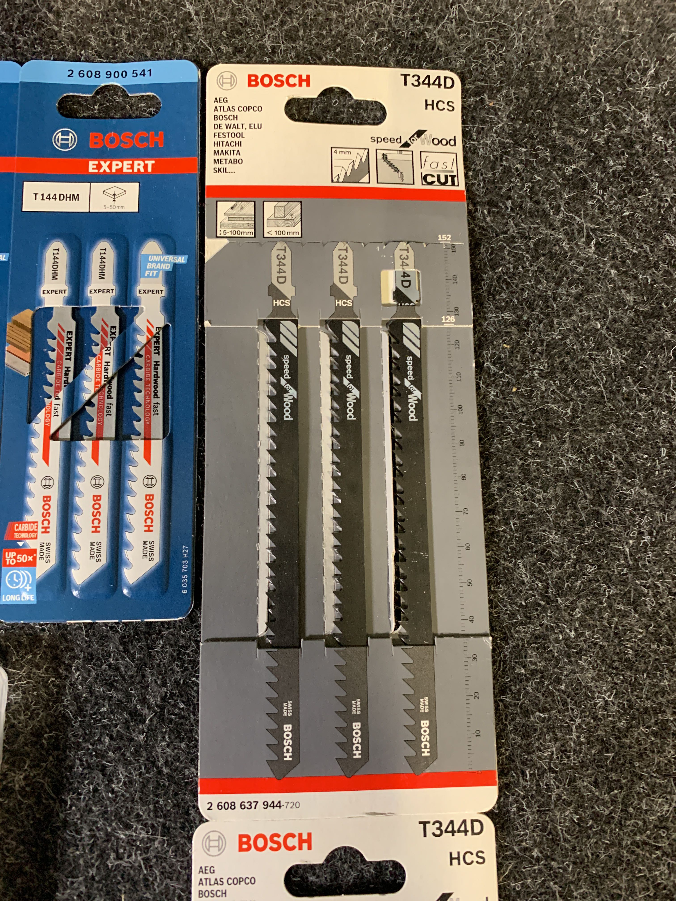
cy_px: 450
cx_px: 338
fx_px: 677
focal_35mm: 26
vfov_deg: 67.3
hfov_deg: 53.1
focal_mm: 4.25
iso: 400
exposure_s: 1/49
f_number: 1.8
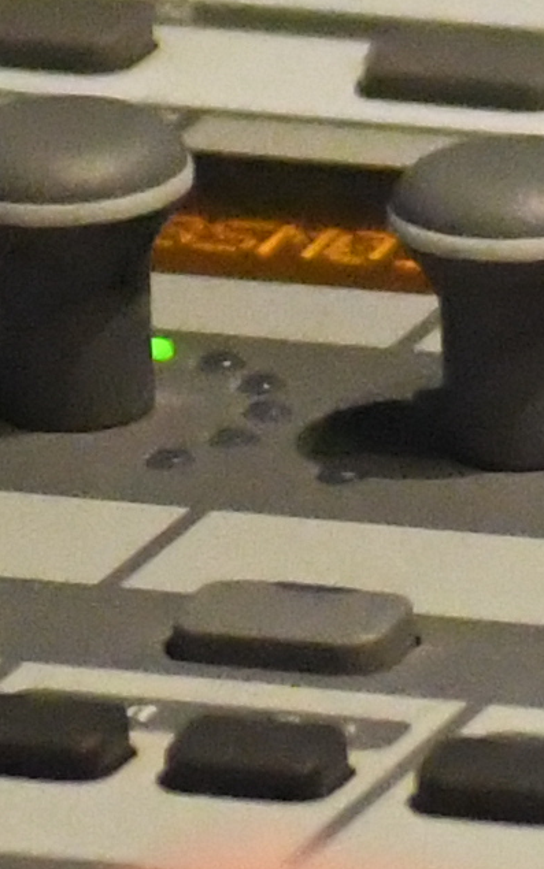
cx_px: 1943
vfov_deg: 2.2
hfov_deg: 1.4
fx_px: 22886
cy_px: 646
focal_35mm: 965
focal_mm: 72
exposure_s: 1/320
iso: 9000
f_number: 4.2
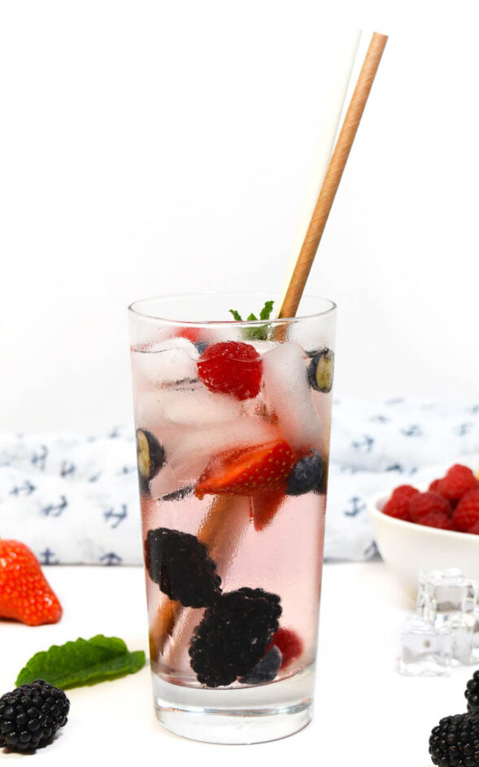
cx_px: 228
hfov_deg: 24.0
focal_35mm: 54
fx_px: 1128
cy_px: 387
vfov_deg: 37.5
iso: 500
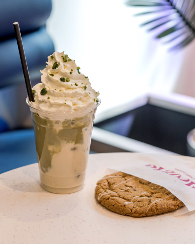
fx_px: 808
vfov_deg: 17.1
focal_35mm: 112
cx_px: 74
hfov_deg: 13.8
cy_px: 70
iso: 250
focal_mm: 70
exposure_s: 1/80
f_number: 4.5
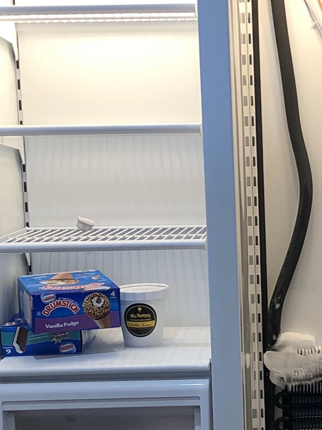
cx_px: 329
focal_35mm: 103
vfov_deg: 19.0
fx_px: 1277
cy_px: 302
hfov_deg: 14.1
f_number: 1.8
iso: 25
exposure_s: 1/30
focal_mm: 4
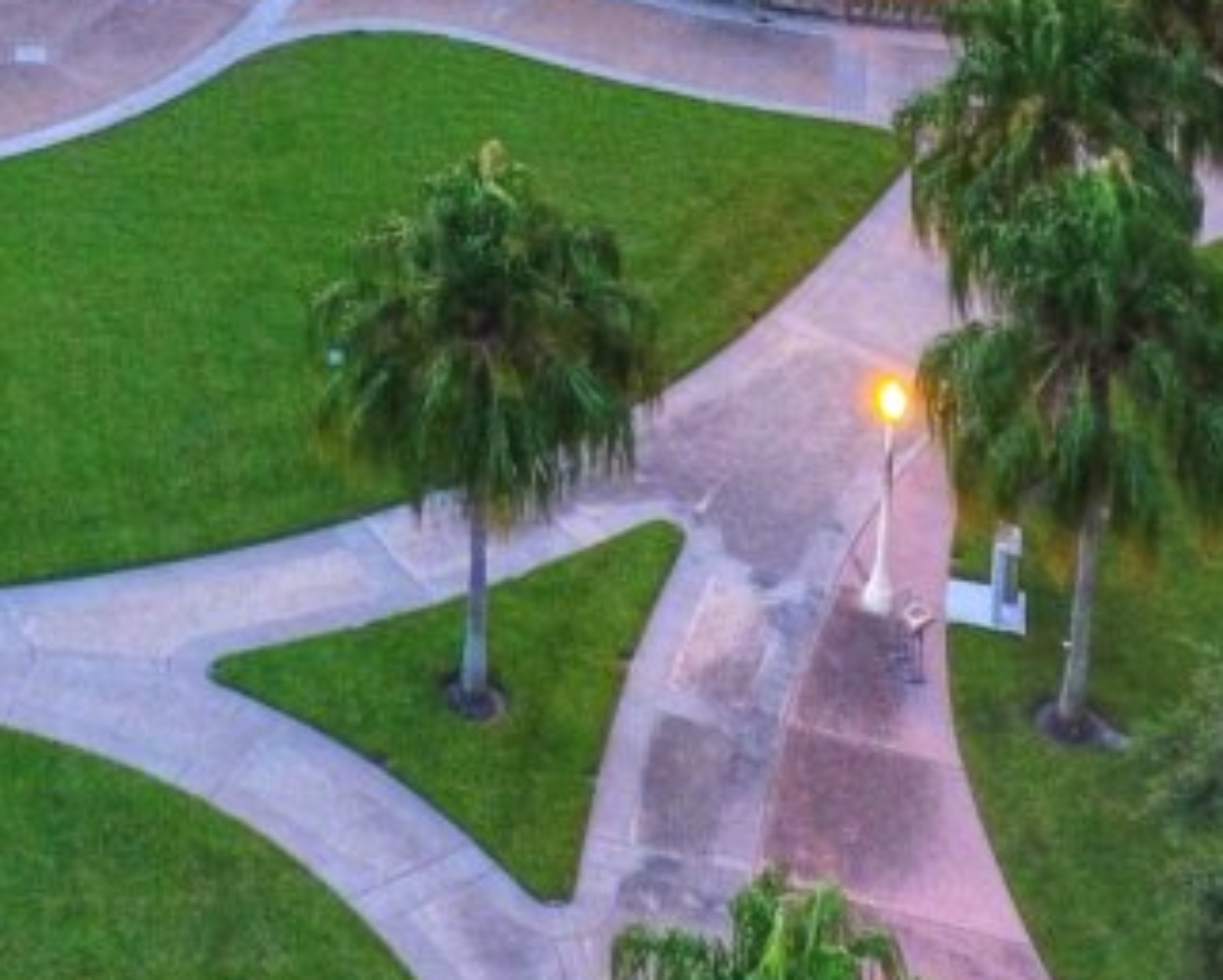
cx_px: -99
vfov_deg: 13.8
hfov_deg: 19.7
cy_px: -1029
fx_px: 3368
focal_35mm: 93
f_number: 2.8
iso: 193
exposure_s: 1/15
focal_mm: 3.6
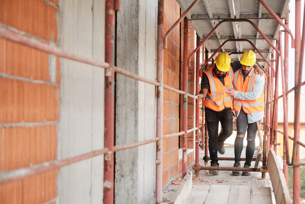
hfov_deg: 27.0
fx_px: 635
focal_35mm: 75
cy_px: 102
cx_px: 152
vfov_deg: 18.2
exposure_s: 1/1250
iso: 640
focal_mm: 50
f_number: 2.8
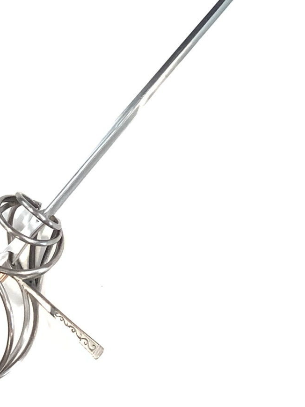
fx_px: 858
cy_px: 11
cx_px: 246
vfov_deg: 25.5
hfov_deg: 19.9
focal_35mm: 73
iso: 250
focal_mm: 3.3
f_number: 2.4
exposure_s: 1/60
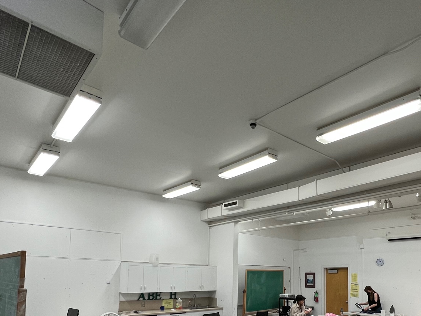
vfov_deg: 54.4
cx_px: 259
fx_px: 280
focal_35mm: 23
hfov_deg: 72.9
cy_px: 258
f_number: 1.8
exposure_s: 1/120
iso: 160
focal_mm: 1.57
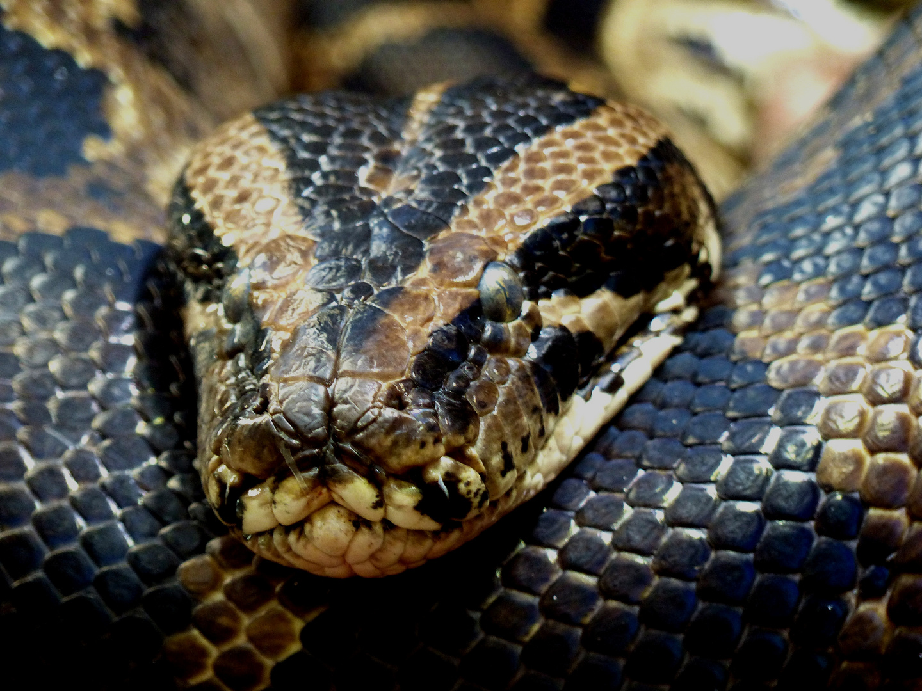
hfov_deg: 3.7
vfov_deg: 2.8
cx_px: 461
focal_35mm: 529
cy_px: 346
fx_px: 14090
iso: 320
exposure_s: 1/125
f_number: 2.8
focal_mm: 95.2
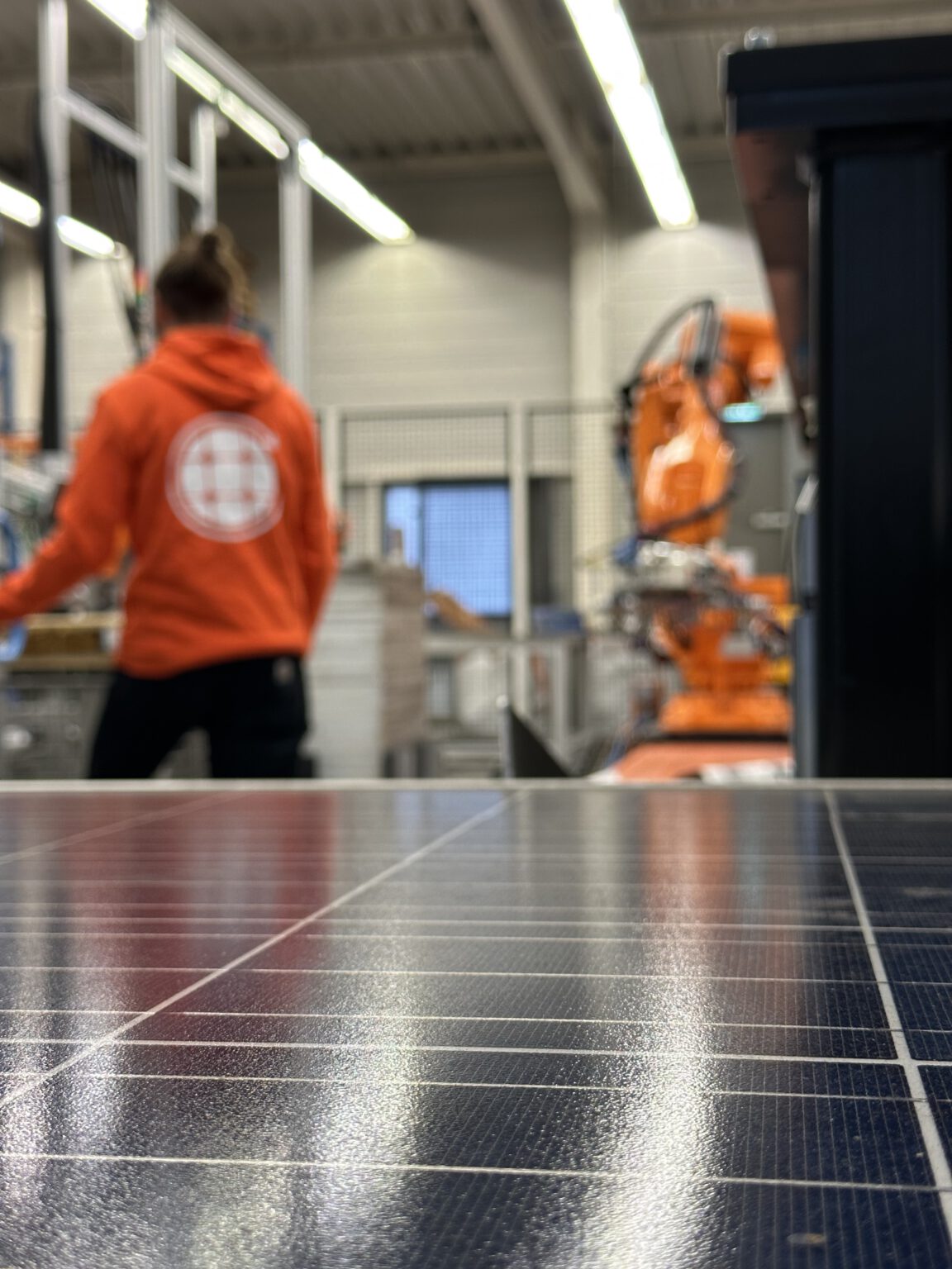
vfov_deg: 39.7
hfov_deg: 30.3
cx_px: 476
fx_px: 1760
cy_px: 634
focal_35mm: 48
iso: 50
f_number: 1.78
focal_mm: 6.86
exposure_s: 1/50
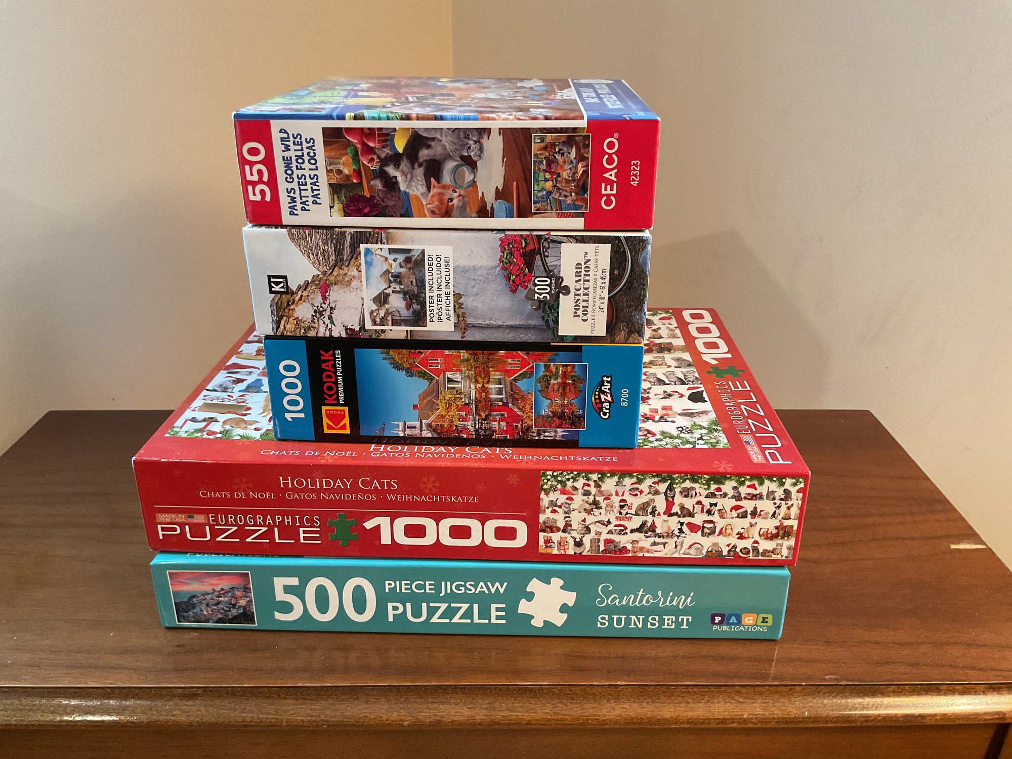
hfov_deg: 61.7
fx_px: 848
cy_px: 380
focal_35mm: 29
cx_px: 506
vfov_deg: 48.2
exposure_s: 1/50
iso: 200
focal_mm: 3
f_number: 1.8
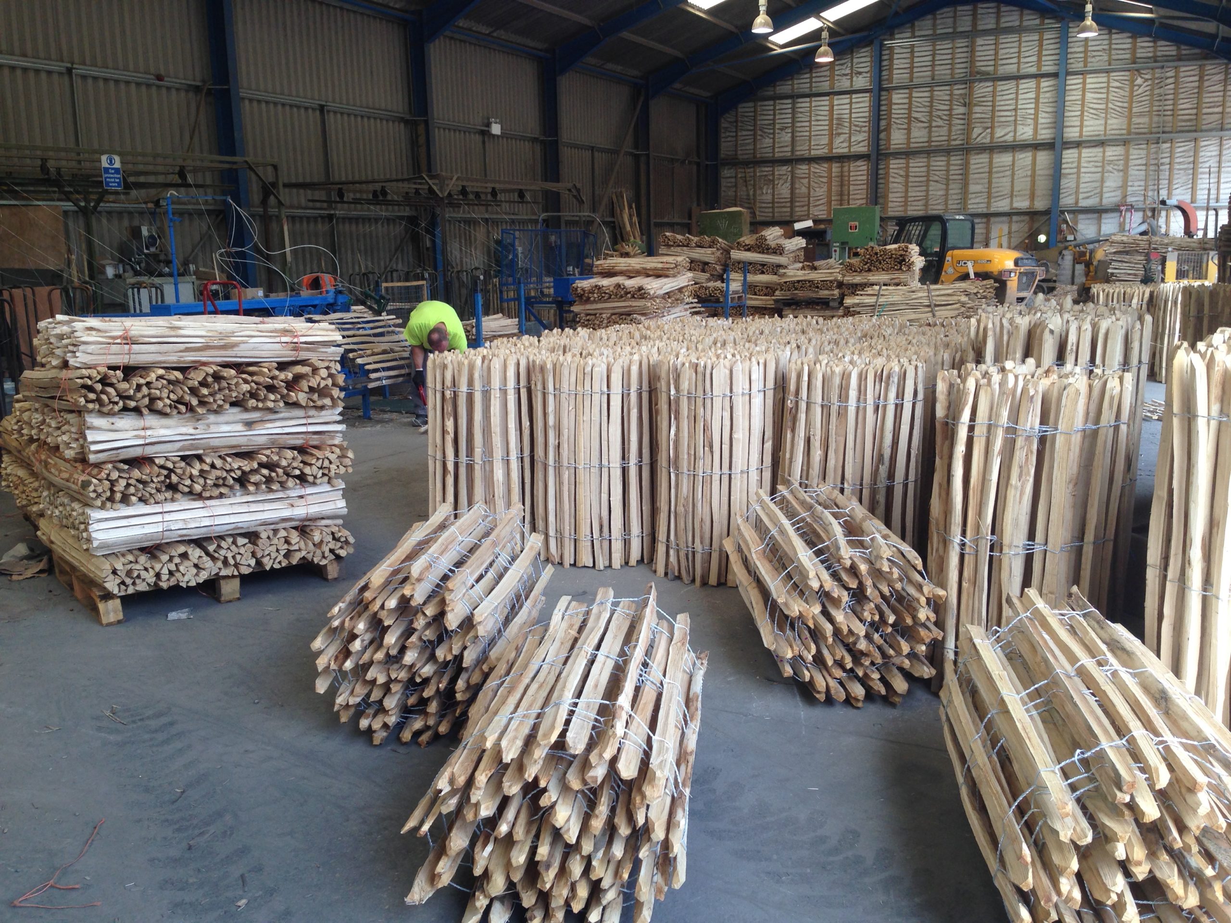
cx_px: 616
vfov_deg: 42.9
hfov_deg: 55.4
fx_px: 1174
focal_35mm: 33
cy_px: 462
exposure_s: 1/120
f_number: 2.4
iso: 50
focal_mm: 4.12
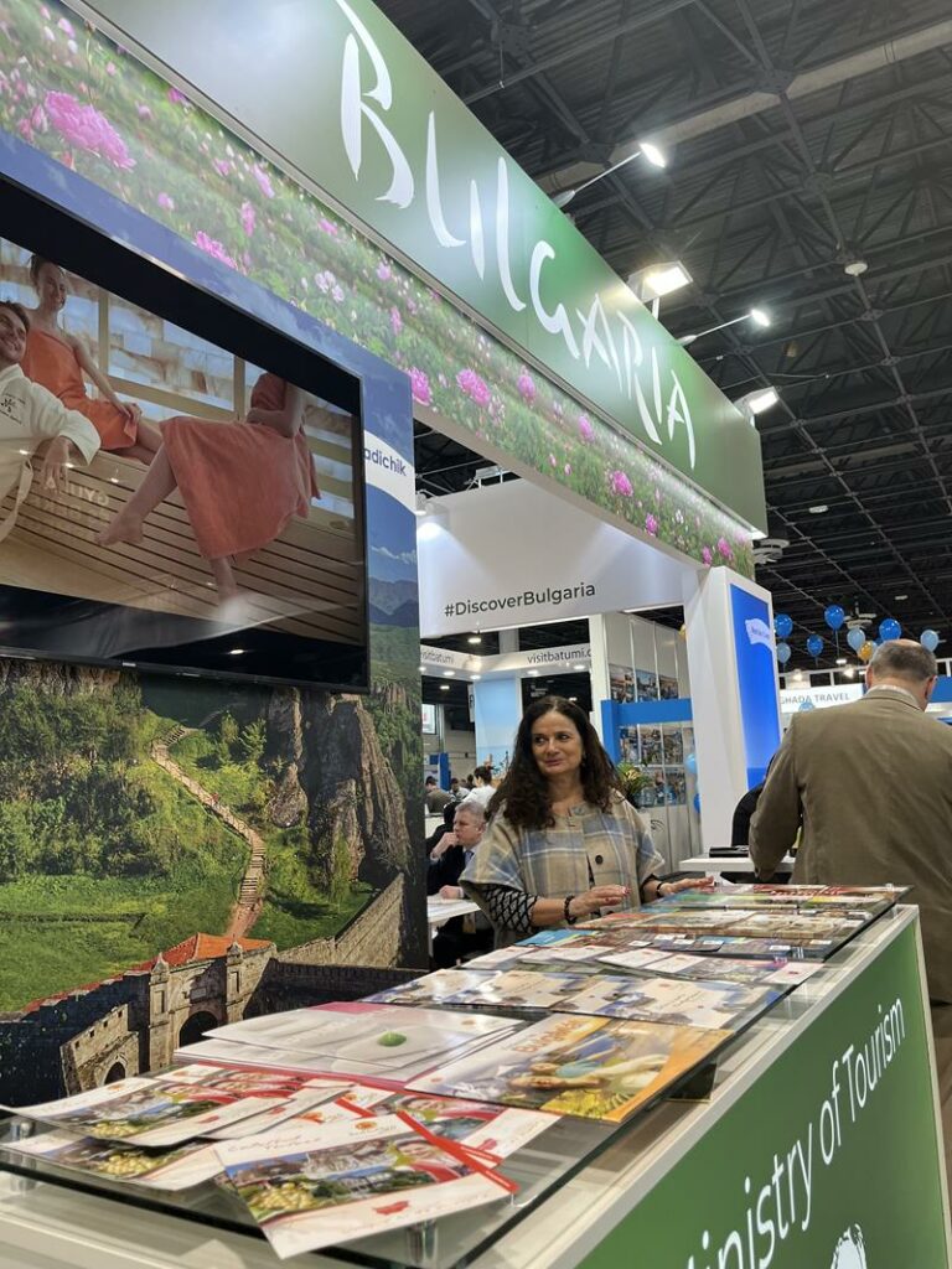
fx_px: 953
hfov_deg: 53.1
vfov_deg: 67.3
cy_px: 634
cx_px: 476
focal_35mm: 26
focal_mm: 5.1
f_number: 1.6
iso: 100
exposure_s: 1/100
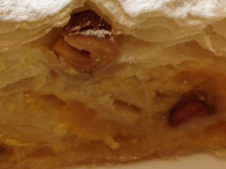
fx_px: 574
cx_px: 118
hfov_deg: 22.3
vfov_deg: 16.7
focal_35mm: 88
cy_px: 58
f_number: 2.4
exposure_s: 1/20
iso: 50
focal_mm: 4.28
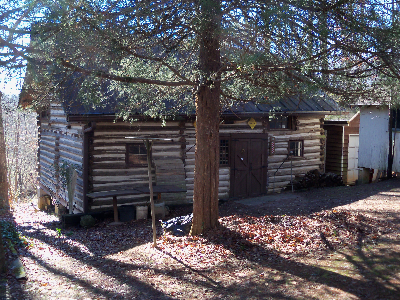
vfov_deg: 40.7
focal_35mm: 35
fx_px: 404
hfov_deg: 52.6
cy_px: 150
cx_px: 200
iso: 80
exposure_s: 1/60
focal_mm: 6.2
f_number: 3.5
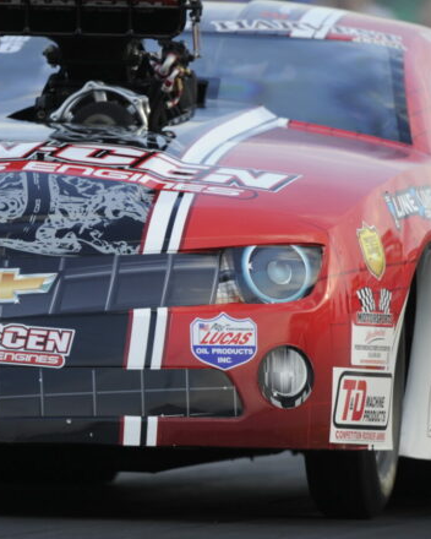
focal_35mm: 1065
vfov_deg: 1.8
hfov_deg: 1.5
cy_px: 261
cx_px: 146
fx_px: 16981
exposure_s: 1/1000
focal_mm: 500
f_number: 4
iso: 500
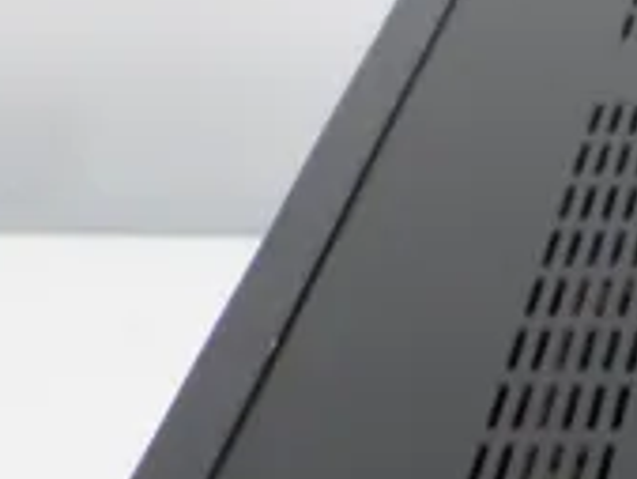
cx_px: 1023
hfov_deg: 13.7
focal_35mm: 133
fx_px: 2449
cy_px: 747
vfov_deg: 10.7
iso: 100
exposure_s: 1/30
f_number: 2.5
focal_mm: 4.5
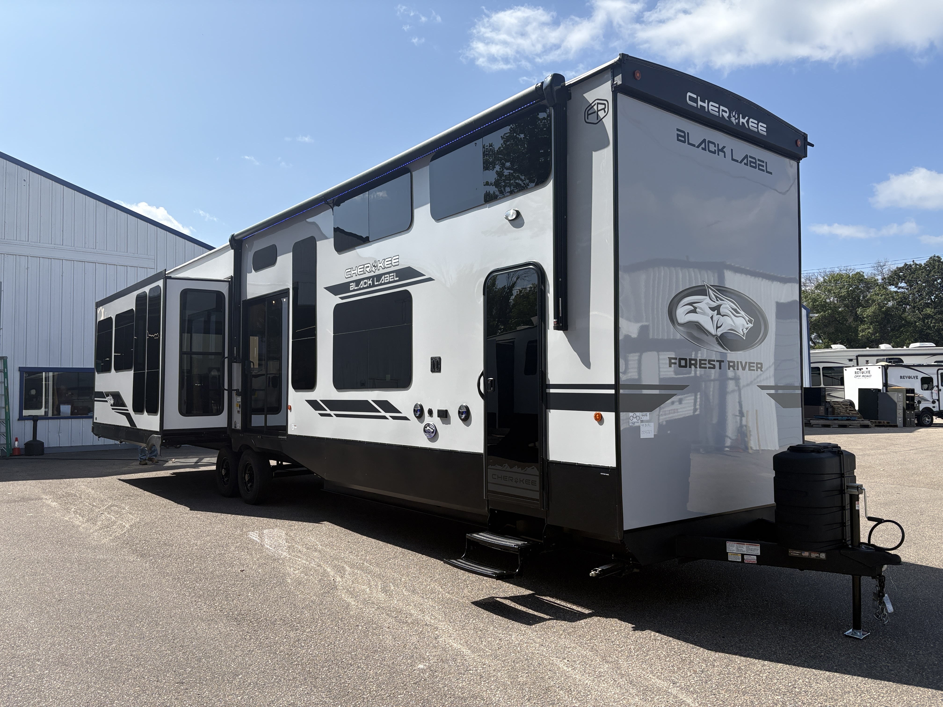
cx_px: 472
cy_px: 354
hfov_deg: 67.3
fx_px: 708
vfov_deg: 53.1
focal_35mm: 26
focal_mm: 5.96
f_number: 1.6
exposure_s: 1/3831
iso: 50
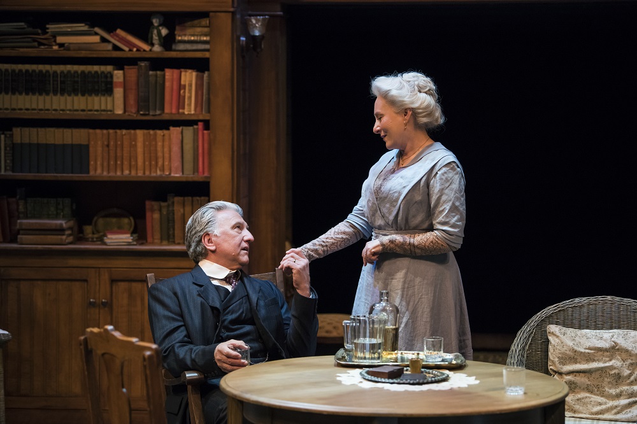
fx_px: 1804
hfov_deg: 20.0
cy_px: 212
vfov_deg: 13.4
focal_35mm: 102
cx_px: 318
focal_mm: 102
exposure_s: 1/125
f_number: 3.2
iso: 2000
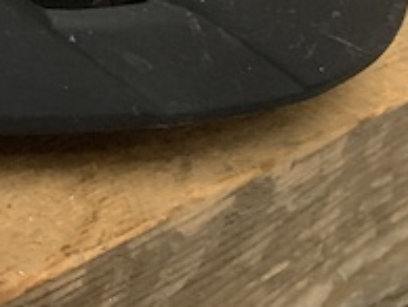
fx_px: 1263
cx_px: -370
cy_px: -250
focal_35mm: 107
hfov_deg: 15.3
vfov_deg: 12.6
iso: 320
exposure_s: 1/30
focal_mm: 4.25
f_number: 1.8
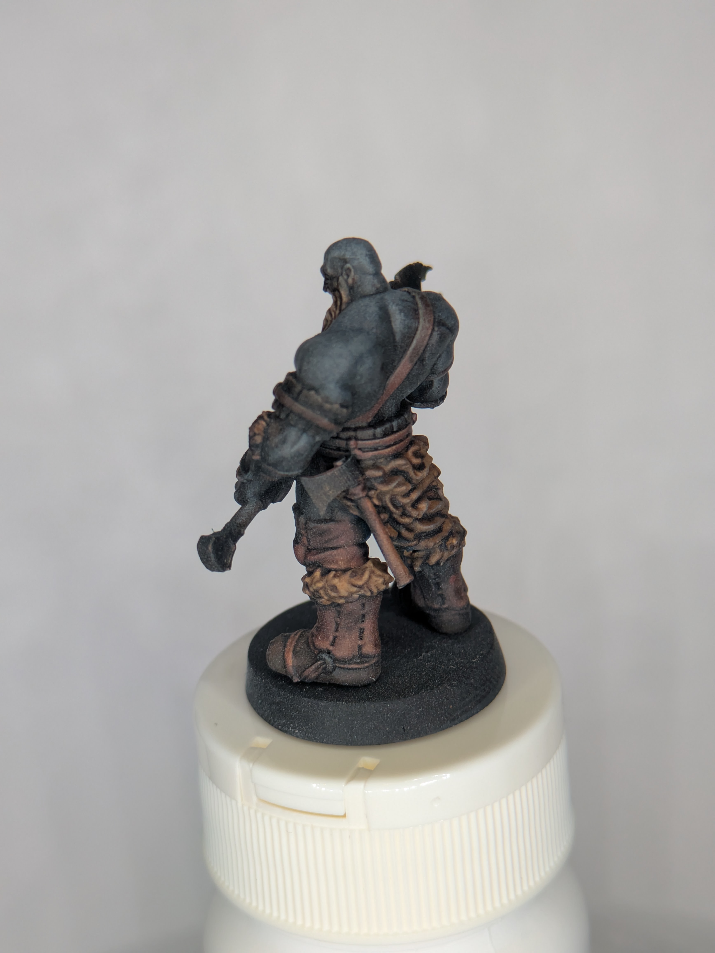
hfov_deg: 28.6
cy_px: 476
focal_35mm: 51
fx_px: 1404
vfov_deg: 37.5
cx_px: 358
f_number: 1.89
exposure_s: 1/398
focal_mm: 5.43
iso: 49
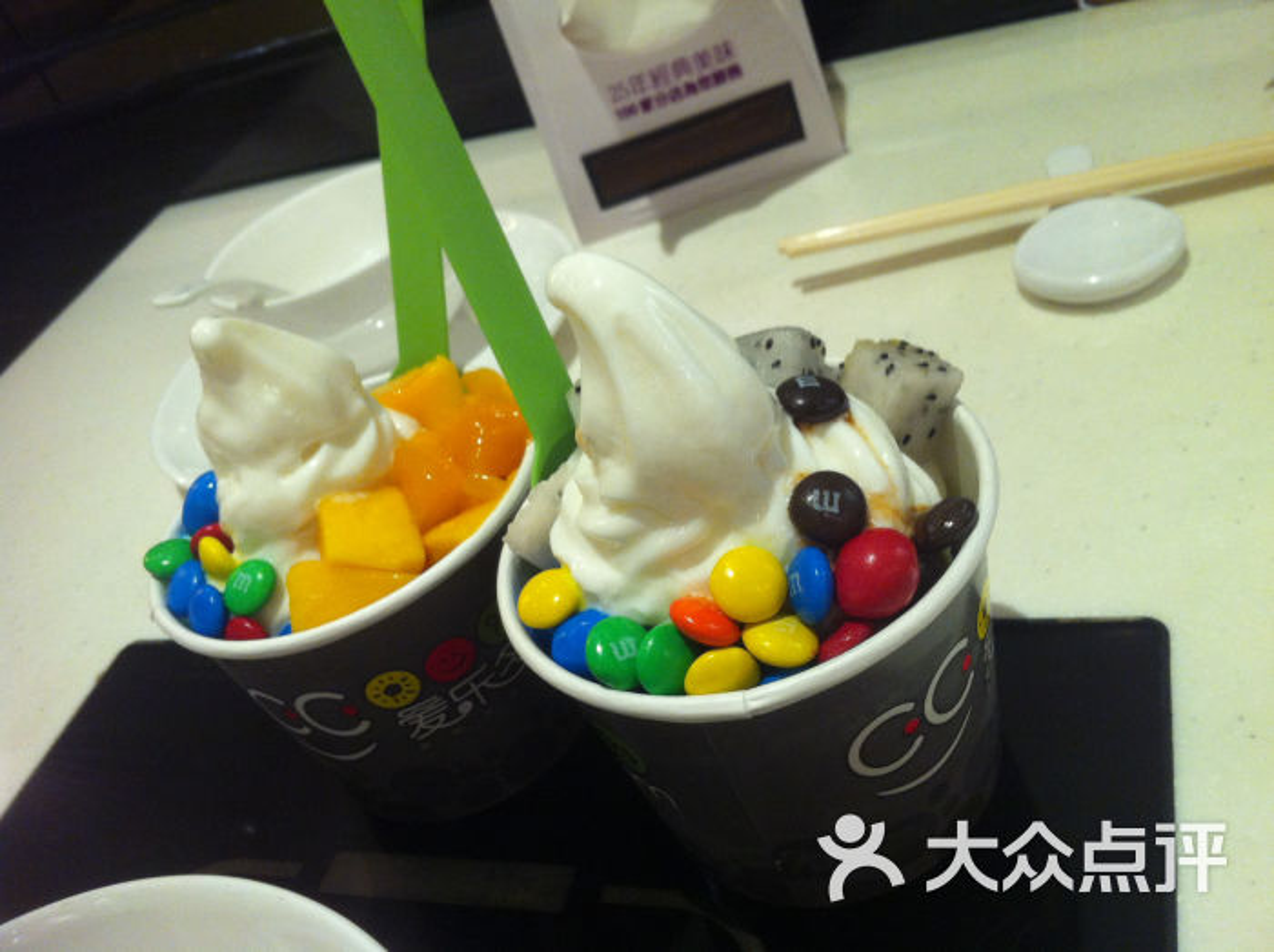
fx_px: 1286
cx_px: 637
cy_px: 476
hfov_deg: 52.7
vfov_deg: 40.6
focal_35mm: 35
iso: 160
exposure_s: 1/15
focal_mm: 3.85
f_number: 2.8
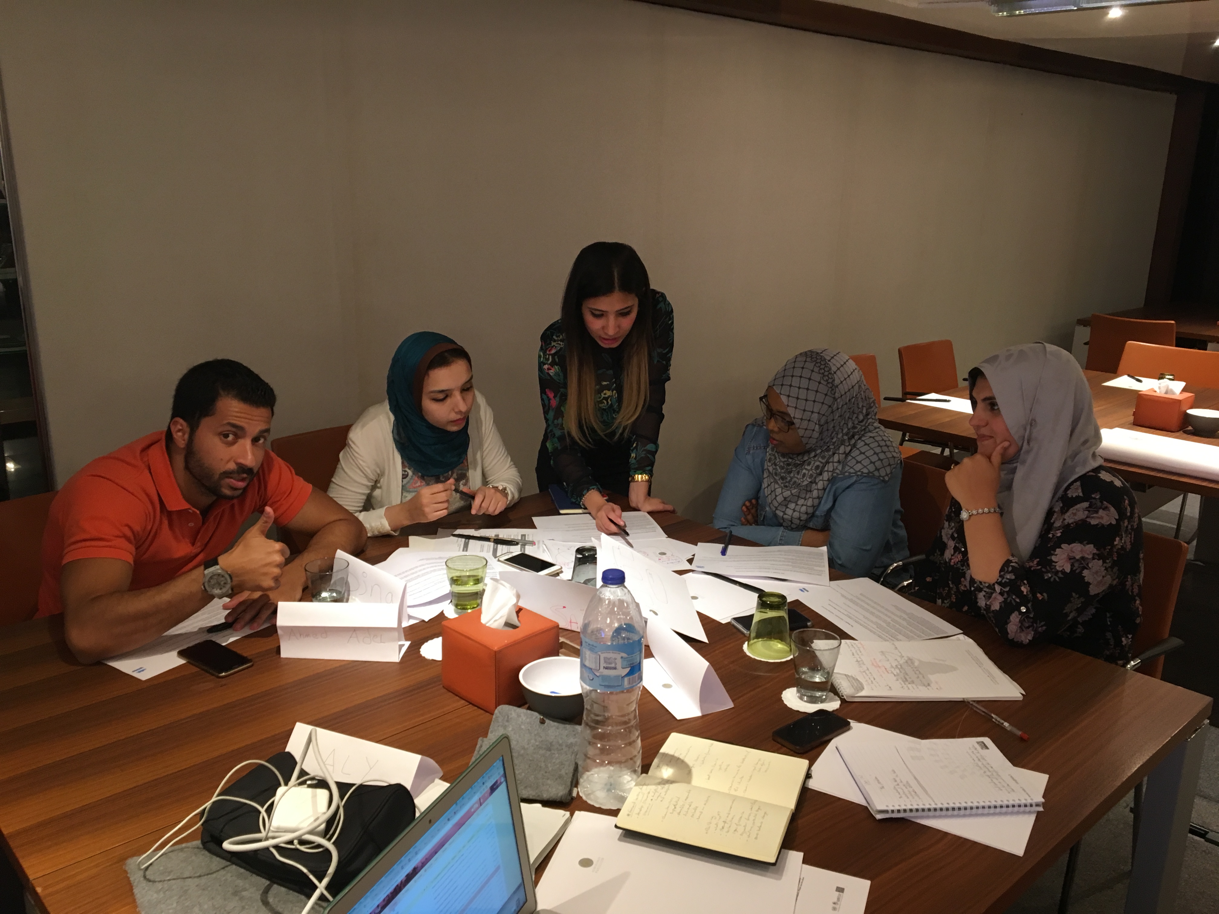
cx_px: 610
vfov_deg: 48.2
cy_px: 457
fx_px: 1021
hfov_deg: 61.7
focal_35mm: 29
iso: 125
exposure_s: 1/33
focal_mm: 4.15
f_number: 2.2
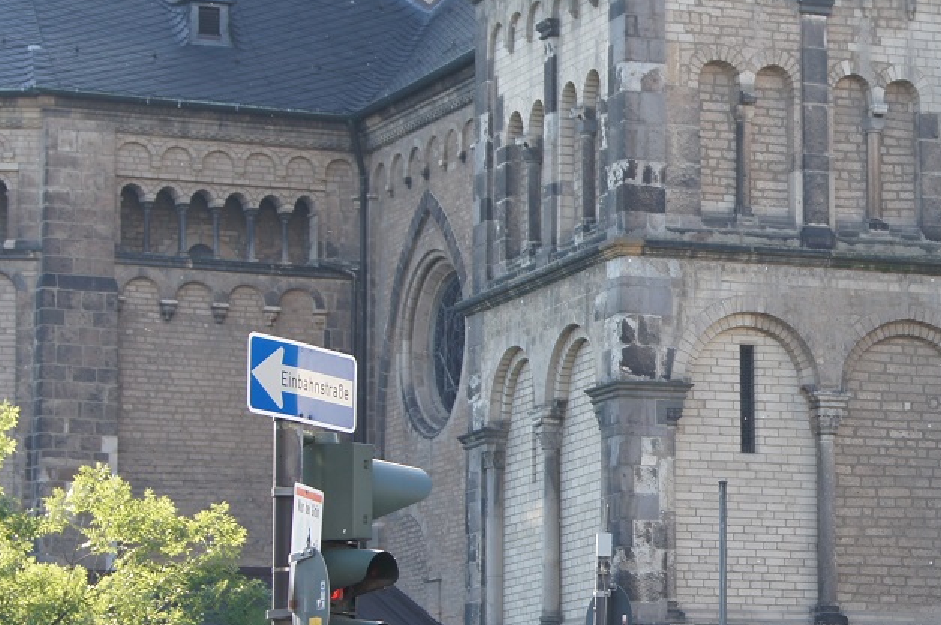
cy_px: 421
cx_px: 980
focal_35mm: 161
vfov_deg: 8.5
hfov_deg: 12.6
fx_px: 4208
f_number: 5.6
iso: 100
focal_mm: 45
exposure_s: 1/80
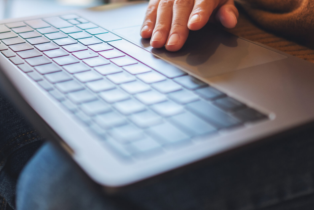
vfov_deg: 23.7
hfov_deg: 35.0
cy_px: 79
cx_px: 130
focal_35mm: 57
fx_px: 497
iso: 200
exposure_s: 1/140
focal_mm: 23
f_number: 1.6
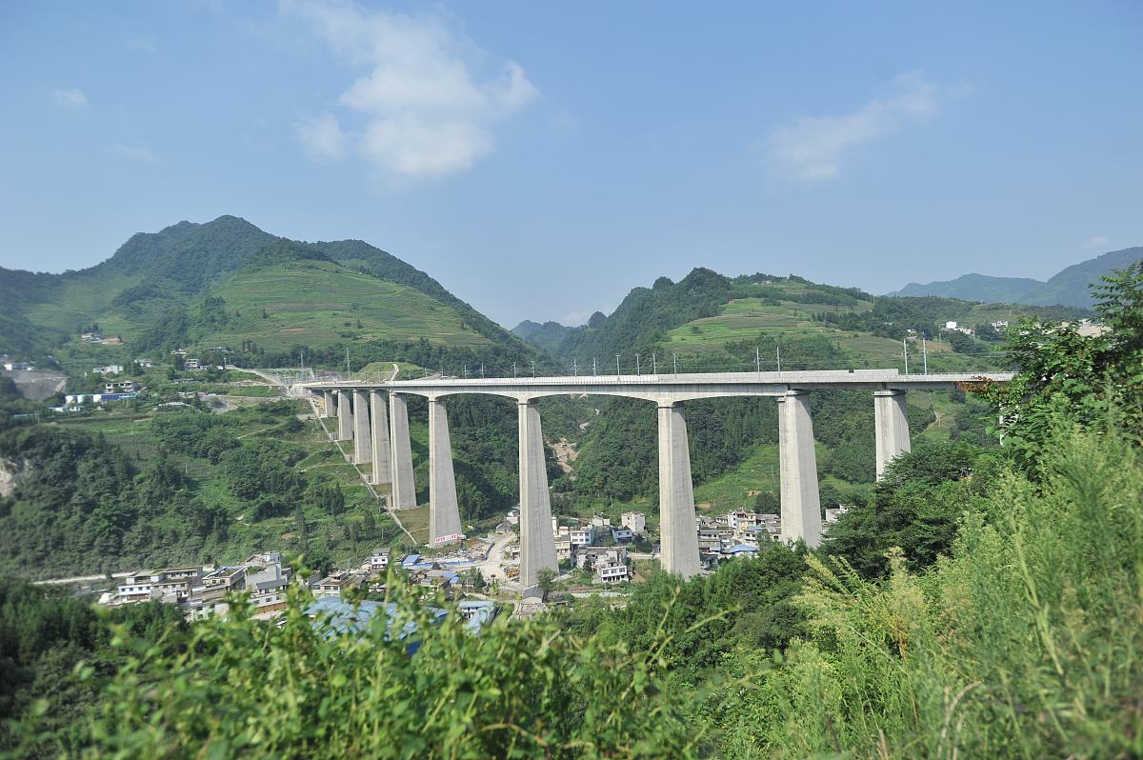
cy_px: 380
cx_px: 572
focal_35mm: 20
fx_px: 634
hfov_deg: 84.0
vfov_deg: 61.8
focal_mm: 20
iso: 200
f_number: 3.5
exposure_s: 1/3200
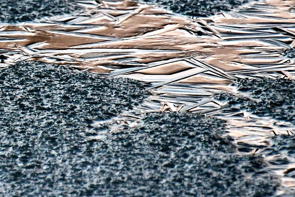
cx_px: 146
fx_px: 8860
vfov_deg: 1.3
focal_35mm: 1081
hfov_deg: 1.9
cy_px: 36
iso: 800
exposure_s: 1/400
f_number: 6.3
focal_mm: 300
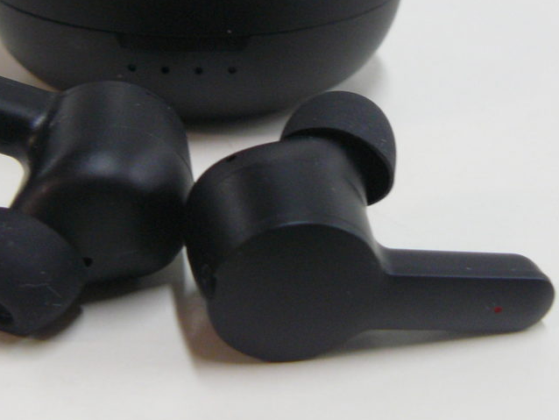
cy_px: 116
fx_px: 1115
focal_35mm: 69
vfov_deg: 21.2
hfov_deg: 28.1
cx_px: 215
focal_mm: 6
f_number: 2.8
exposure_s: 1/30
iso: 200
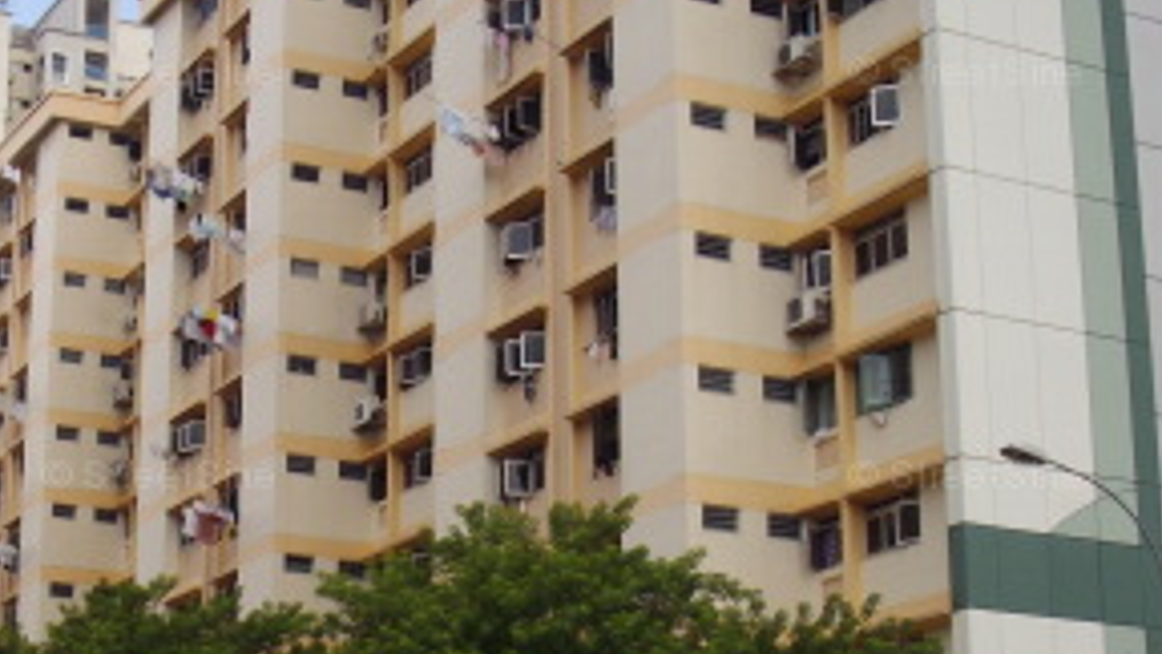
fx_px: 2372
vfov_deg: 15.6
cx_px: 343
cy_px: 480
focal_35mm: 77
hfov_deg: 27.3
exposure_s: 1/160
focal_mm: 6.2
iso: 80
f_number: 5.6
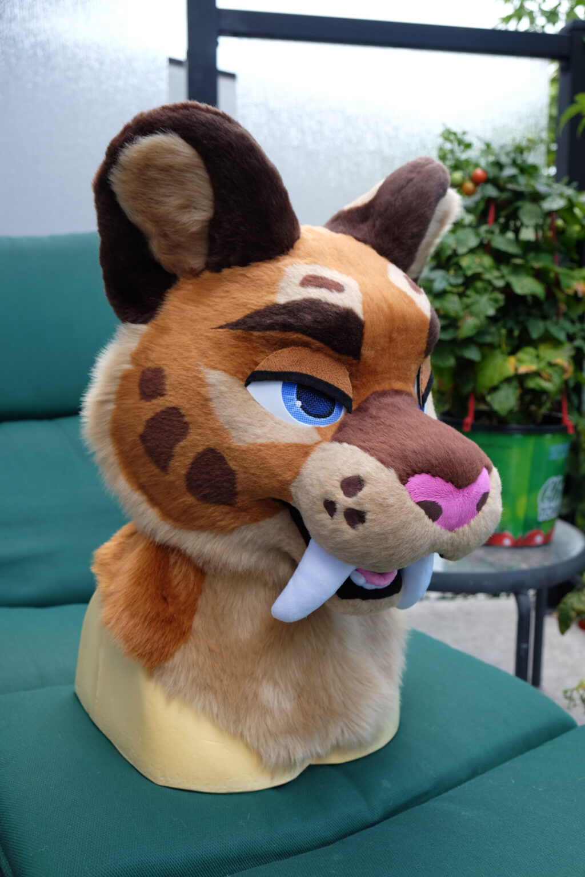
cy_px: 438
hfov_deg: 36.9
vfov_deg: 53.1
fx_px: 877
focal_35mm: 36
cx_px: 292
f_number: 4
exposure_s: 1/150
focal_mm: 24.3
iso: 200
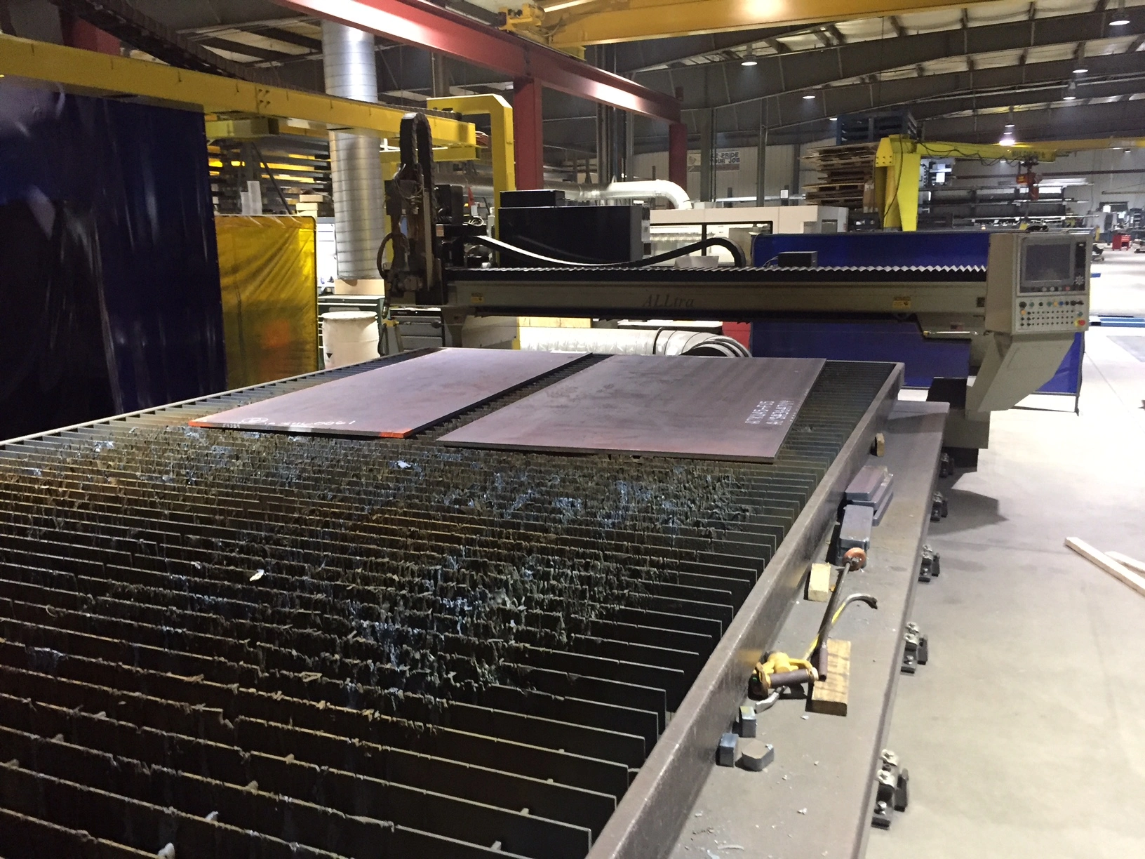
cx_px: 572
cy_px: 430
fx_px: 959
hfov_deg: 61.7
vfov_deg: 48.2
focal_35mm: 29
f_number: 2.2
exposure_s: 1/15
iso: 250
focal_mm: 4.15
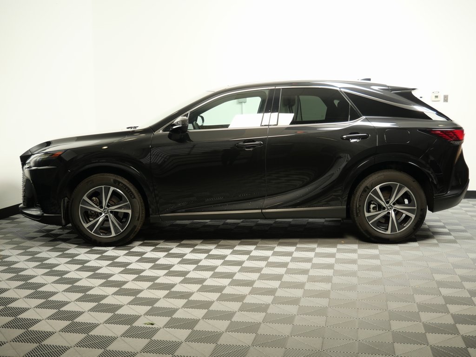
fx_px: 605
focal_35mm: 44
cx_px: 238
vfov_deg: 32.9
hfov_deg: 42.9
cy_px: 178
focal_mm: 22
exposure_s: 1/200
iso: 250
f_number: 4.2
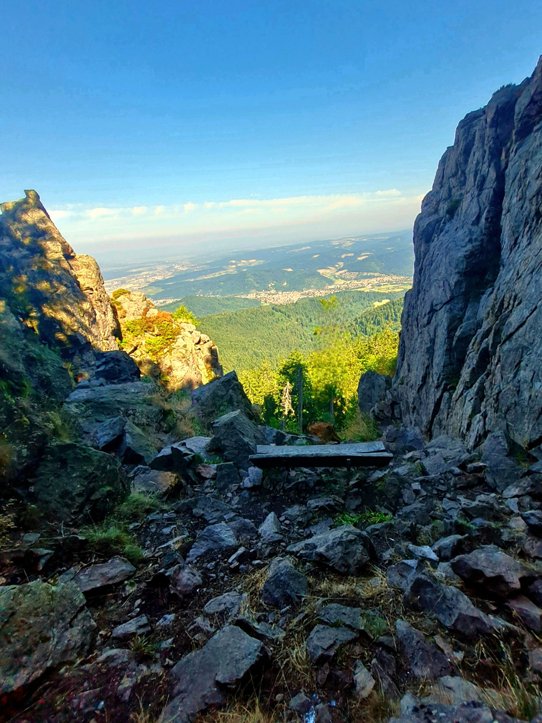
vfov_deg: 106.2
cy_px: 362
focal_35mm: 13
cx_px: 271
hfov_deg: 89.9
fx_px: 271
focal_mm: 1.74
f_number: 2.2
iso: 50
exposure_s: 1/909
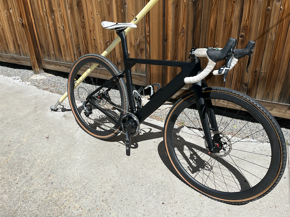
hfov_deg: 67.3
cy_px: 108
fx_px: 218
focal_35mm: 26
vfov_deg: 53.1
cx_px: 145
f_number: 1.6
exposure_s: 1/4016
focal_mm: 5.1
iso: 50
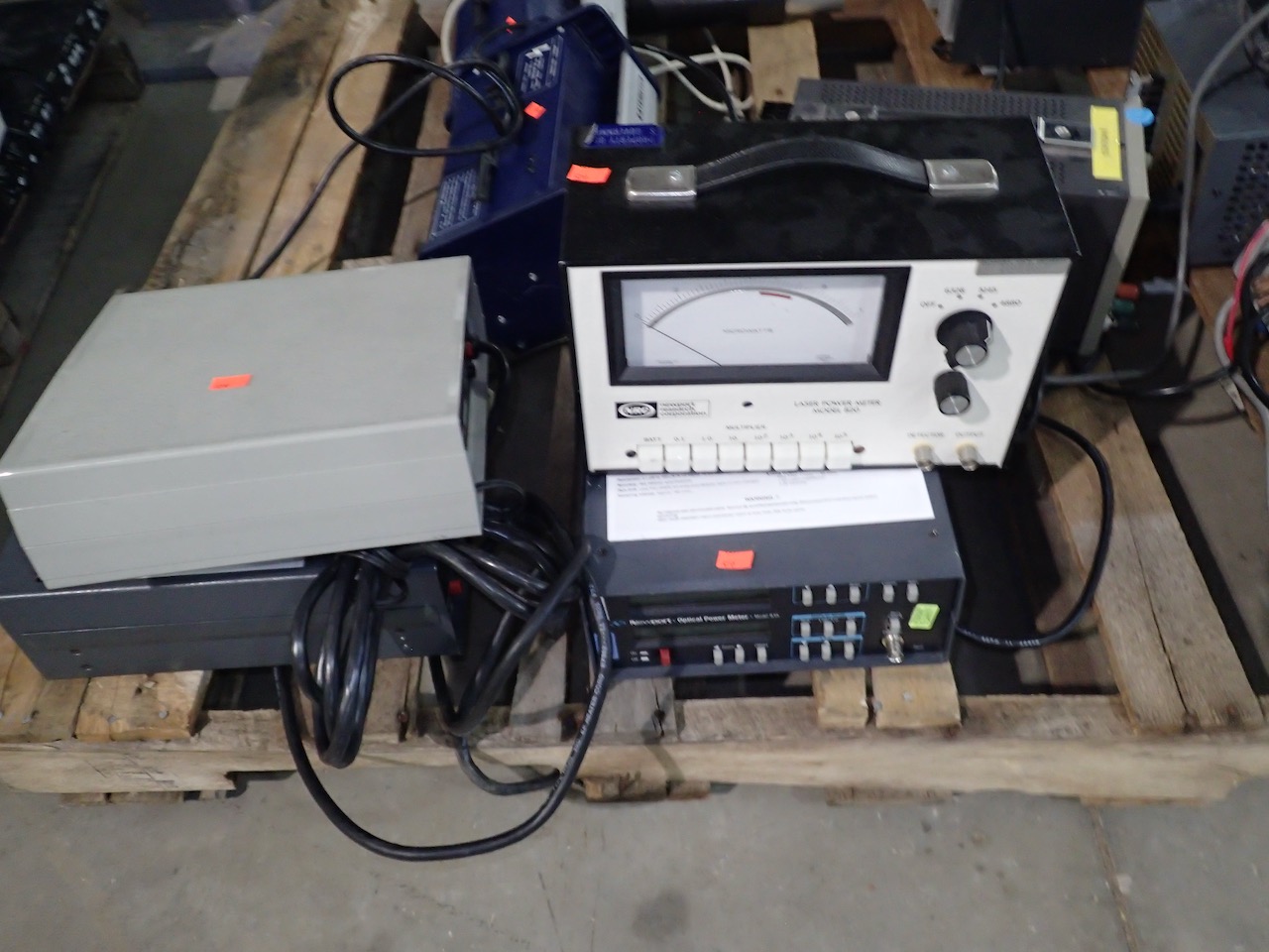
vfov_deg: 46.8
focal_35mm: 30
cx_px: 634
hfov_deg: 60.0
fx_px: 1100
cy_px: 476
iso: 640
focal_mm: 5.5
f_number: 2.3
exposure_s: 1/30
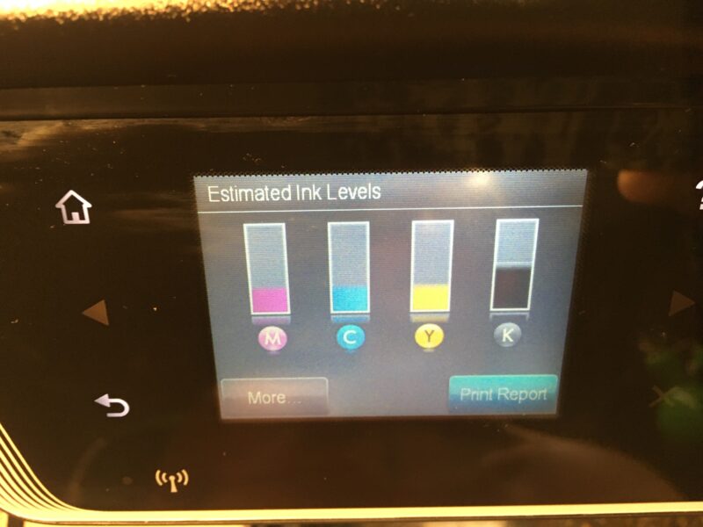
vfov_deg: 48.2
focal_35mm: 29
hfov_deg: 61.7
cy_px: 264
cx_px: 352
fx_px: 589
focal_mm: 4.15
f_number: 2.2
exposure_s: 1/30
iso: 125
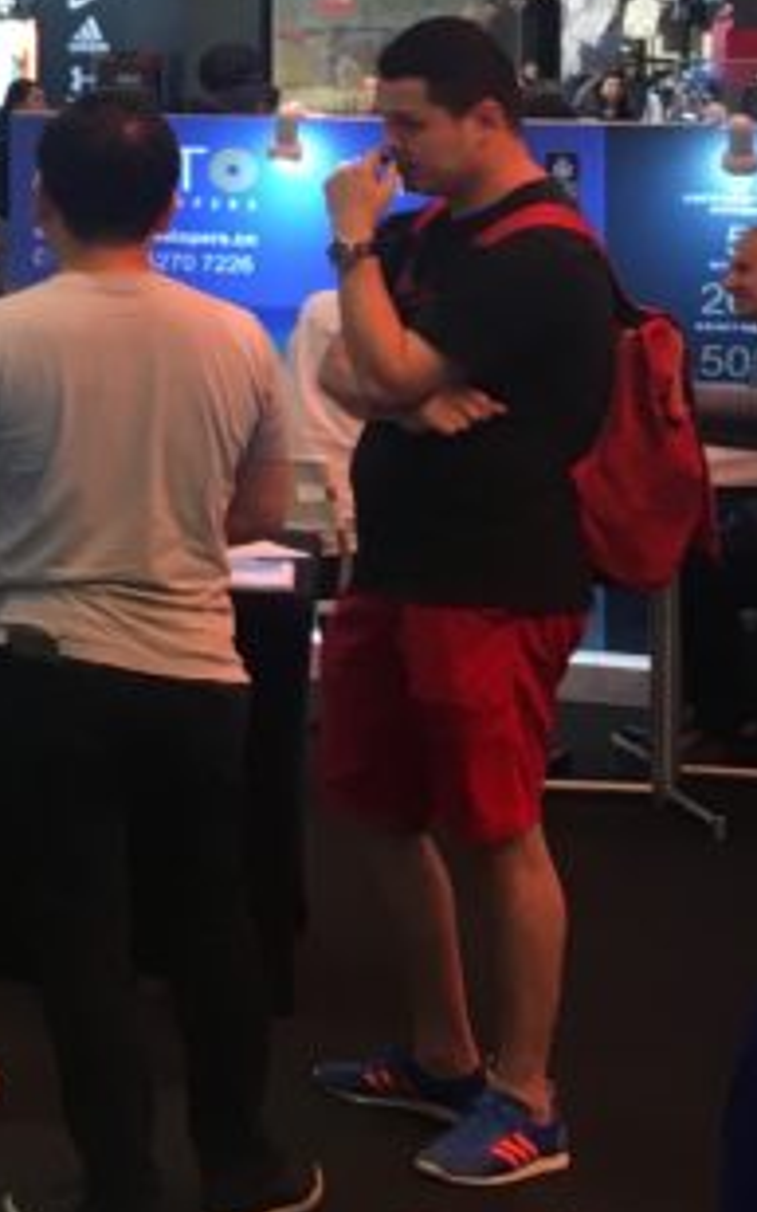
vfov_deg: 19.7
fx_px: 3368
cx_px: -1086
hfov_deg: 10.8
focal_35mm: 102
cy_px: -24
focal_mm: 4.15
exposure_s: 1/33
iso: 80
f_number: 2.2
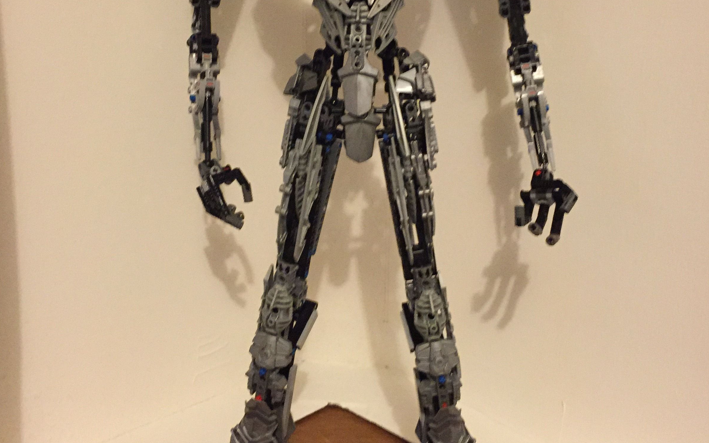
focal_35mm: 42
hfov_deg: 47.2
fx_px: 812
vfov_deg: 30.3
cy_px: 153
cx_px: 356
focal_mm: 4.15
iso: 400
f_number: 2.2
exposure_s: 1/15
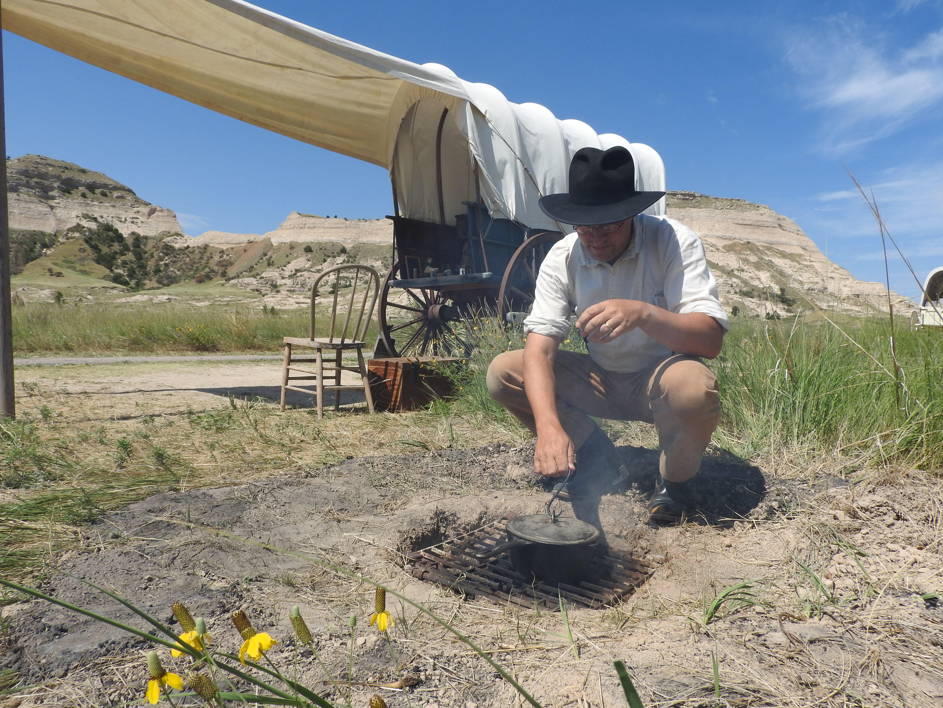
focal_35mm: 24
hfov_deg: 71.6
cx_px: 472
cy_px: 354
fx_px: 654
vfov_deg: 56.8
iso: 100
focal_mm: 4.3
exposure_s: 1/1000
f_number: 4.2
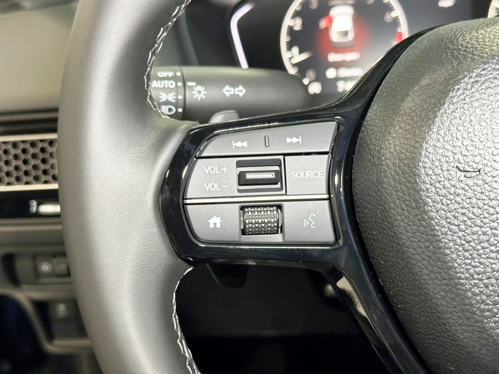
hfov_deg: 39.7
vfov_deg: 30.3
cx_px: 250
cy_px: 187
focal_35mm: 48
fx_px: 692
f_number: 1.78
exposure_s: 1/40
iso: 400
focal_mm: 6.86
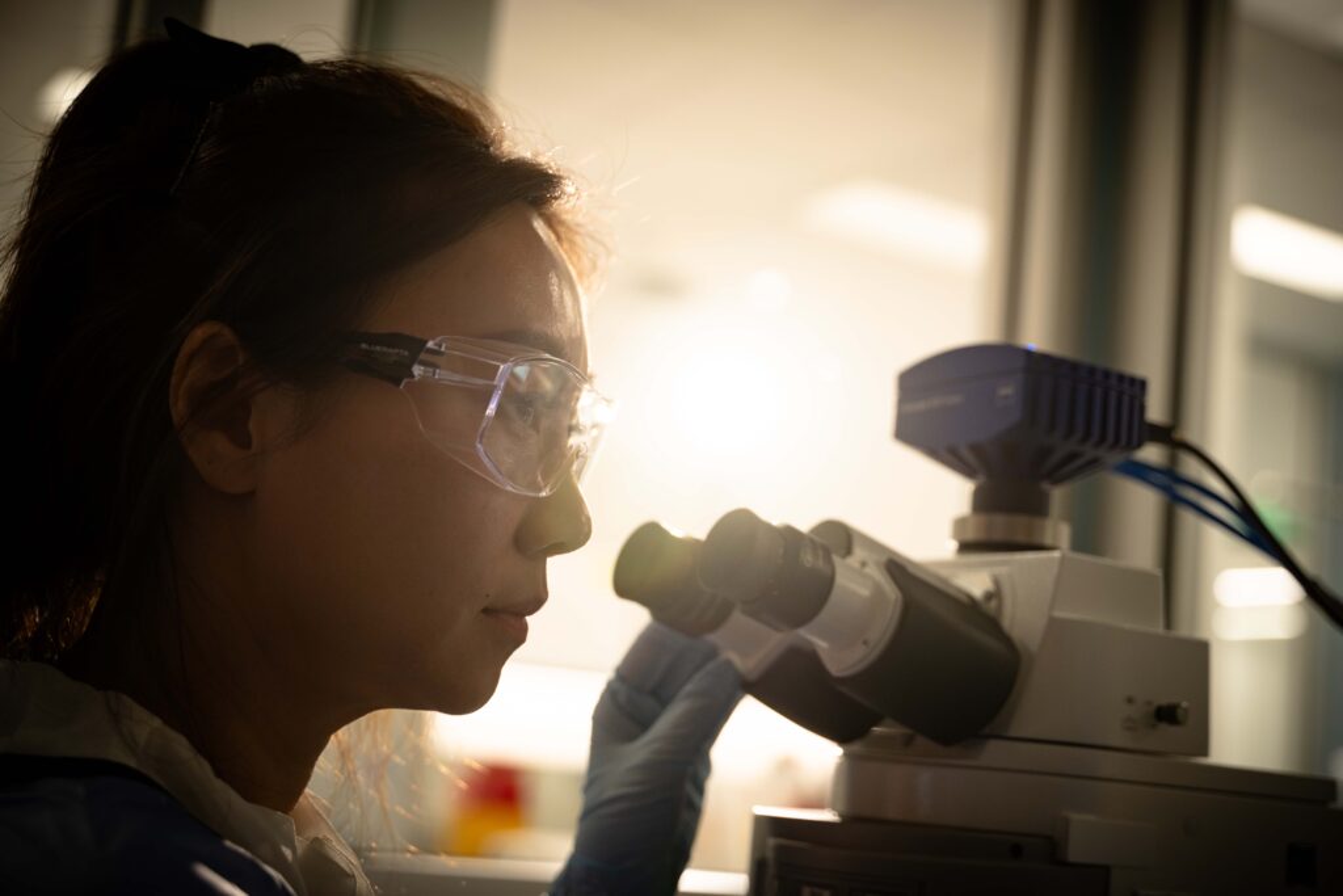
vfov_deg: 28.1
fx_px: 1791
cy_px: 448
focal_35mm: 48
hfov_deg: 41.1
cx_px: 672
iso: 280
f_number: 2.8
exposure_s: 1/160
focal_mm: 48
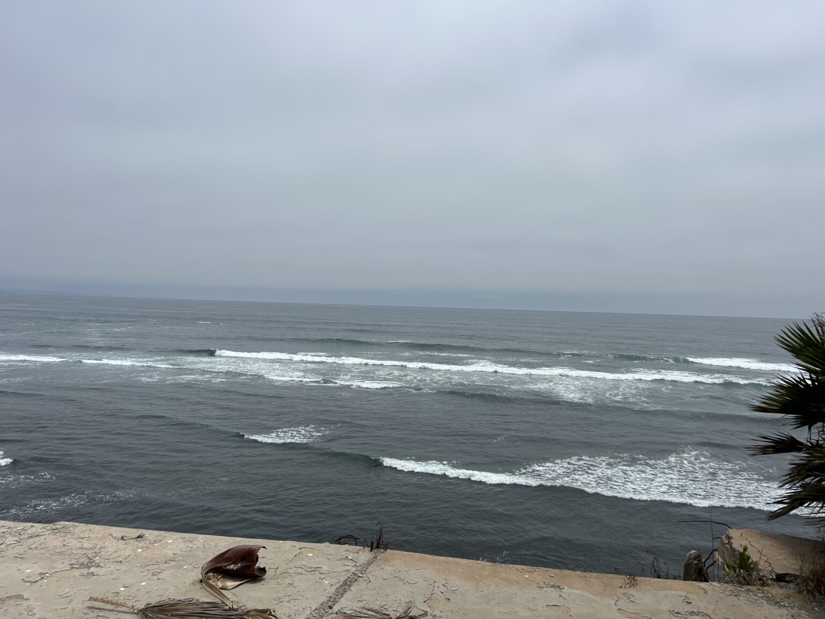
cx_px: 412
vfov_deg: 53.1
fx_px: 620
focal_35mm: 26
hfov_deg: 67.3
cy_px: 310
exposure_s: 1/14286
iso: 50
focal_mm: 5.7
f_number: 1.5
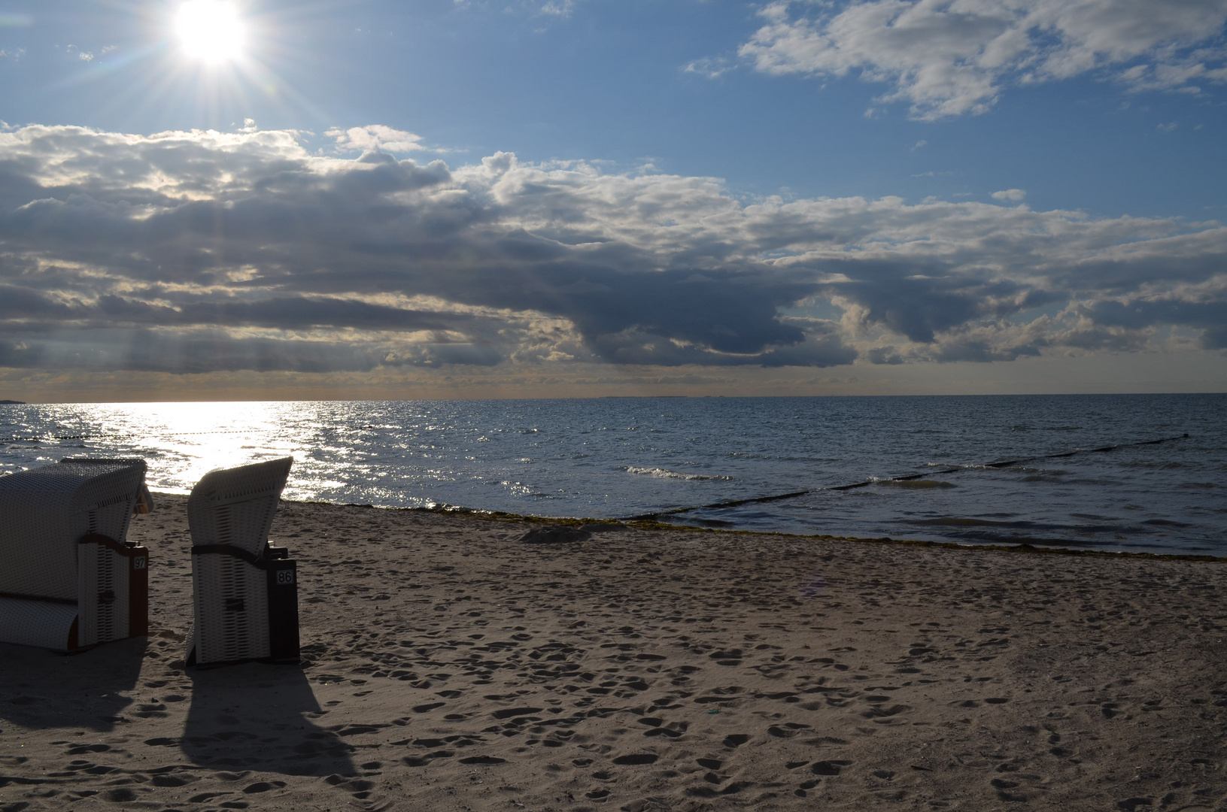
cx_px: 614
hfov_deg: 53.2
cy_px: 406
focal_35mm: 36
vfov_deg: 36.7
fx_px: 1224
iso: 100
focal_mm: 24
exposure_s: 1/750
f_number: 13
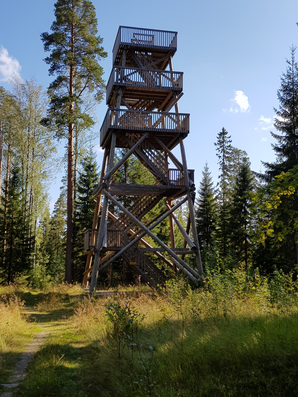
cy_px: 198
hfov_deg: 53.1
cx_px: 149
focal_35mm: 26
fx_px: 298
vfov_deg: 67.3
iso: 40
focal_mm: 4.2
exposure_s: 1/1592
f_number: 1.7
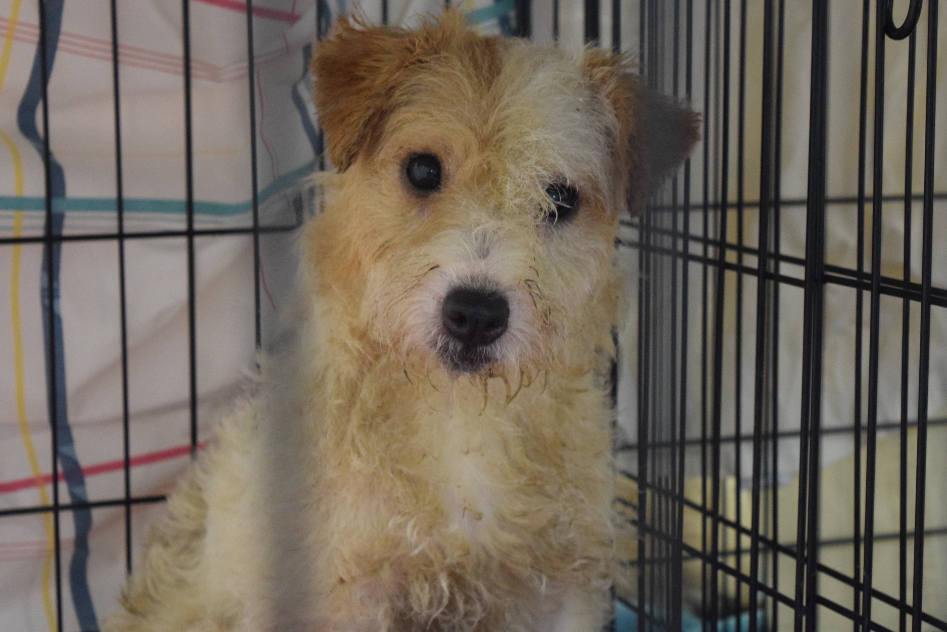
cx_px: 474
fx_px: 2170
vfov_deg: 16.6
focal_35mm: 82
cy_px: 316
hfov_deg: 24.6
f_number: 5.6
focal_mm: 55
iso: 5000
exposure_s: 1/60
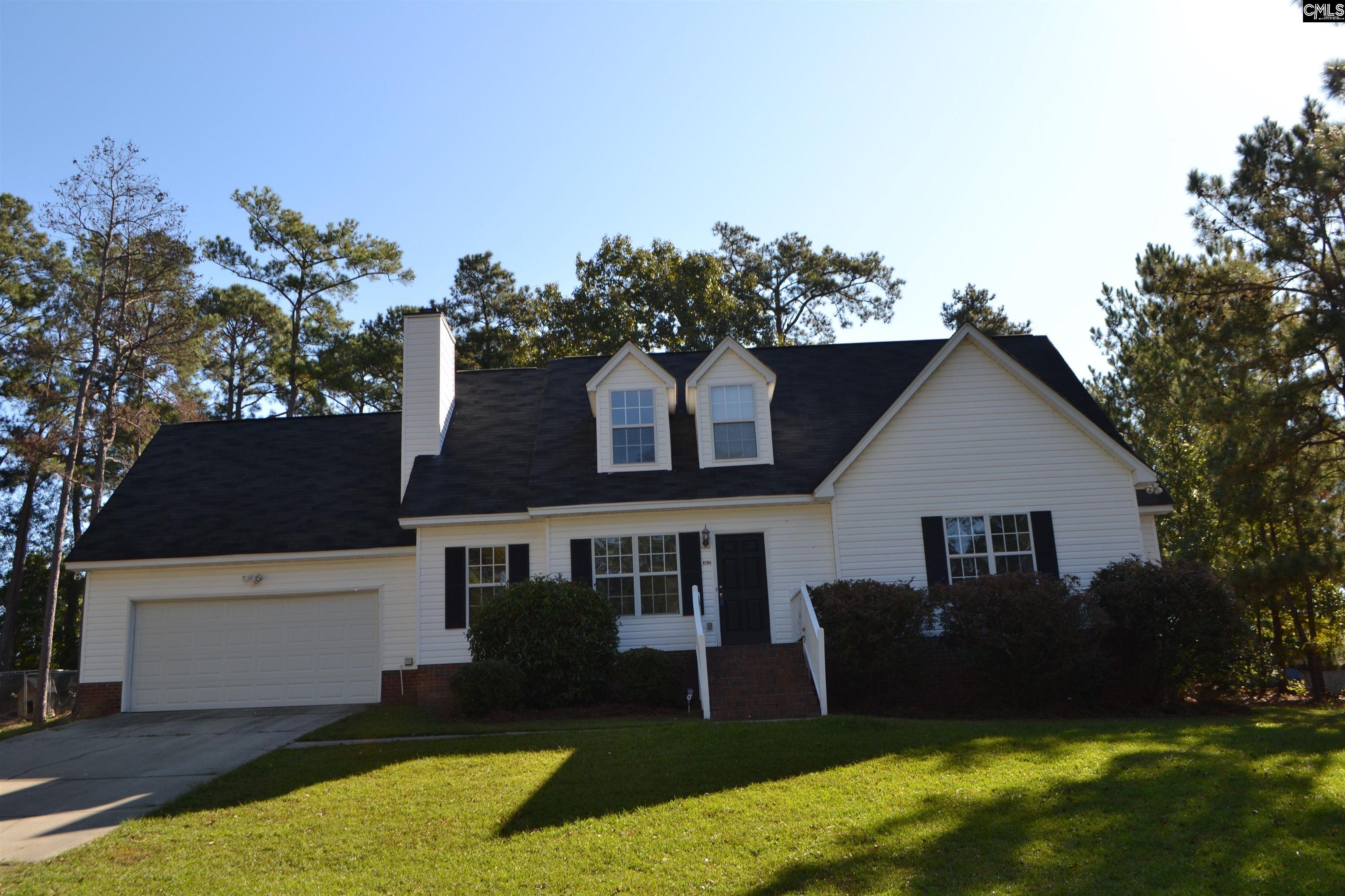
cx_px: 672
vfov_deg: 43.6
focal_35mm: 30
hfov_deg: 61.9
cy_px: 448
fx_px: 1121
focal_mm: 20
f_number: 6.3
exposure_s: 1/200
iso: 100
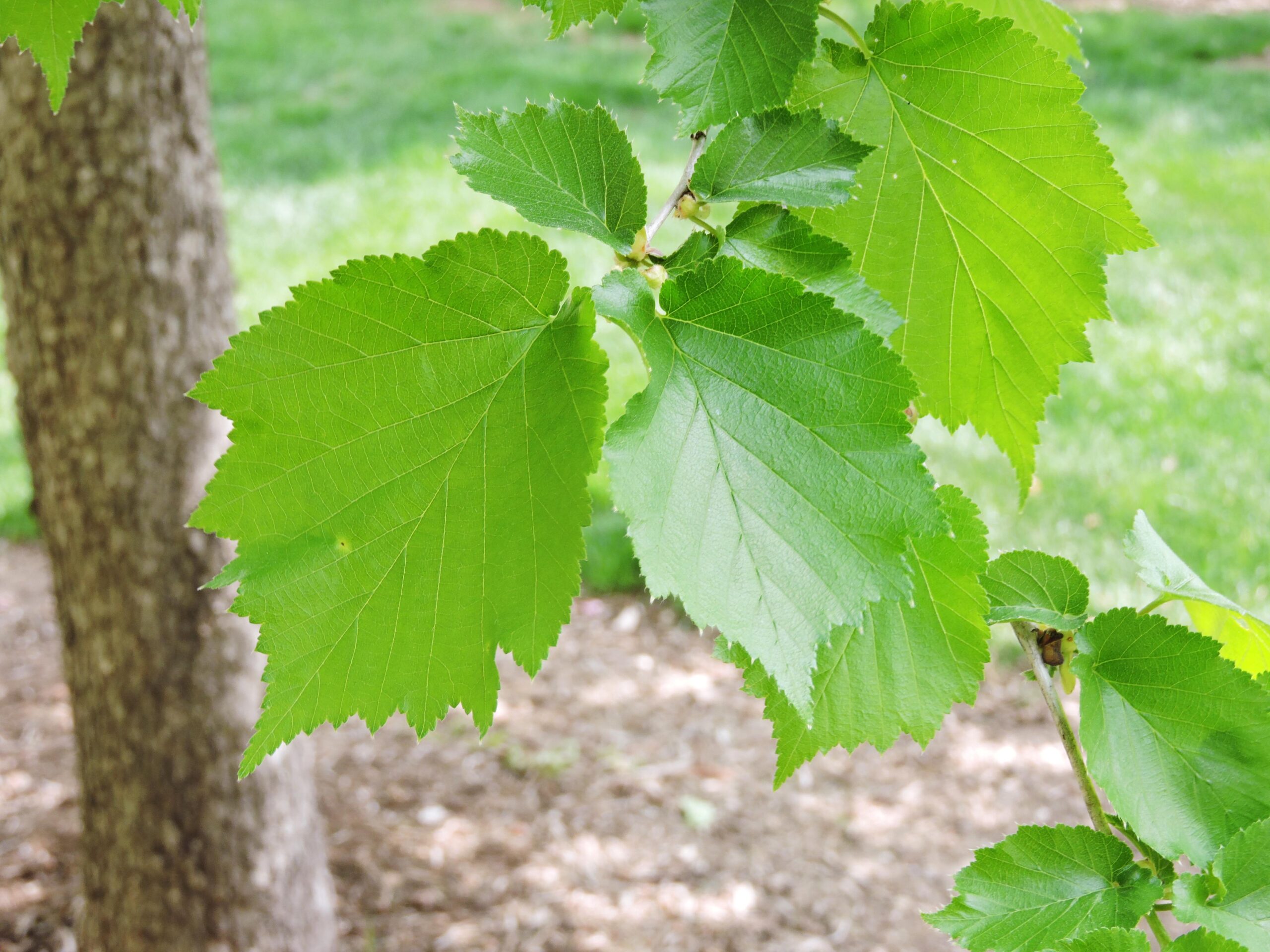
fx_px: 2568
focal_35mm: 70
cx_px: 635
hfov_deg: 27.8
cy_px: 476
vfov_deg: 21.0
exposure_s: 1/100
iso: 100
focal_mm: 12.5
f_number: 4.5
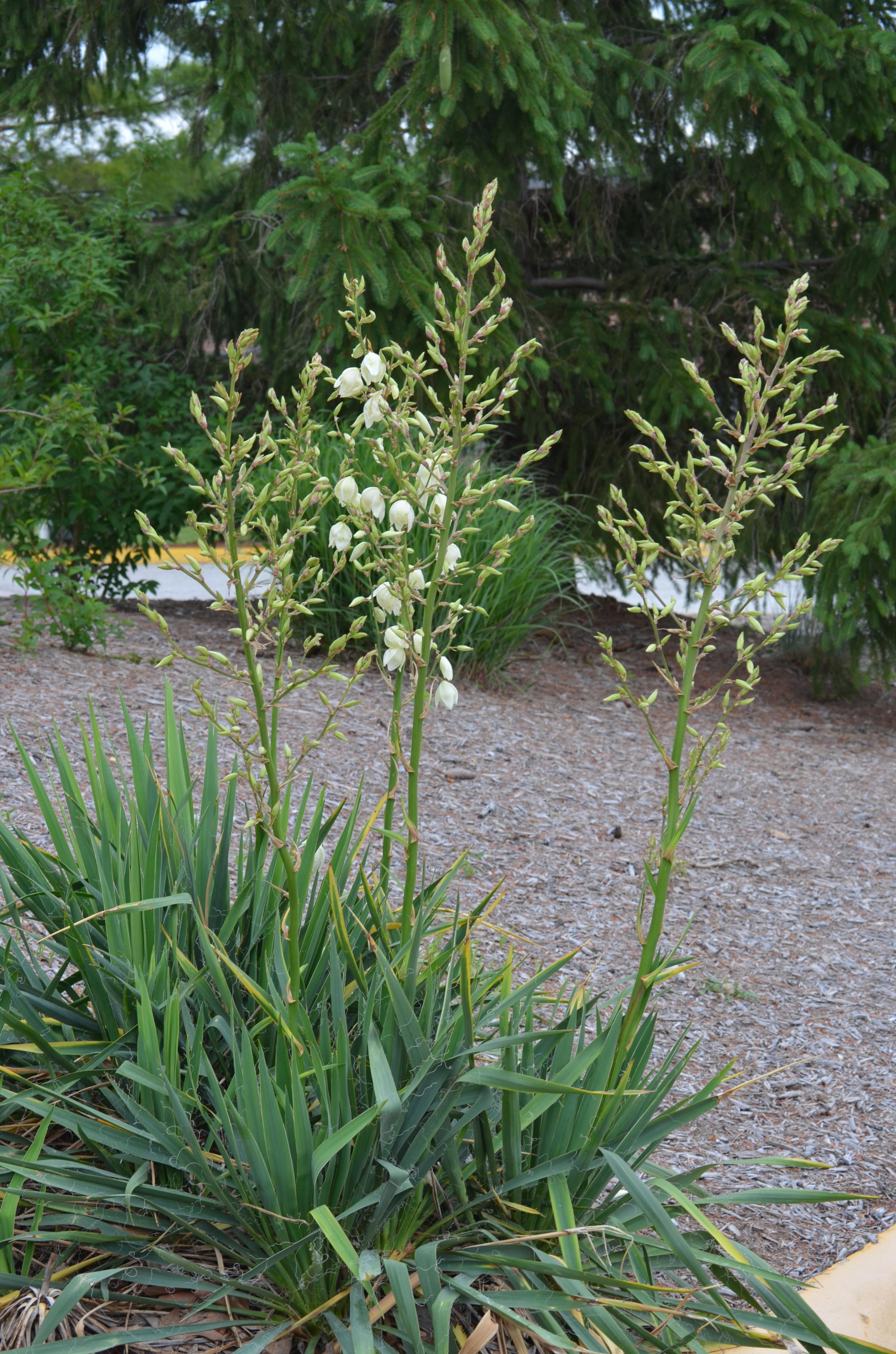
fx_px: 3094
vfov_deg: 24.7
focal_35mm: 82
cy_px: 677
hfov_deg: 16.5
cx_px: 448
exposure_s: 1/125
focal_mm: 55
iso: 100
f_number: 8
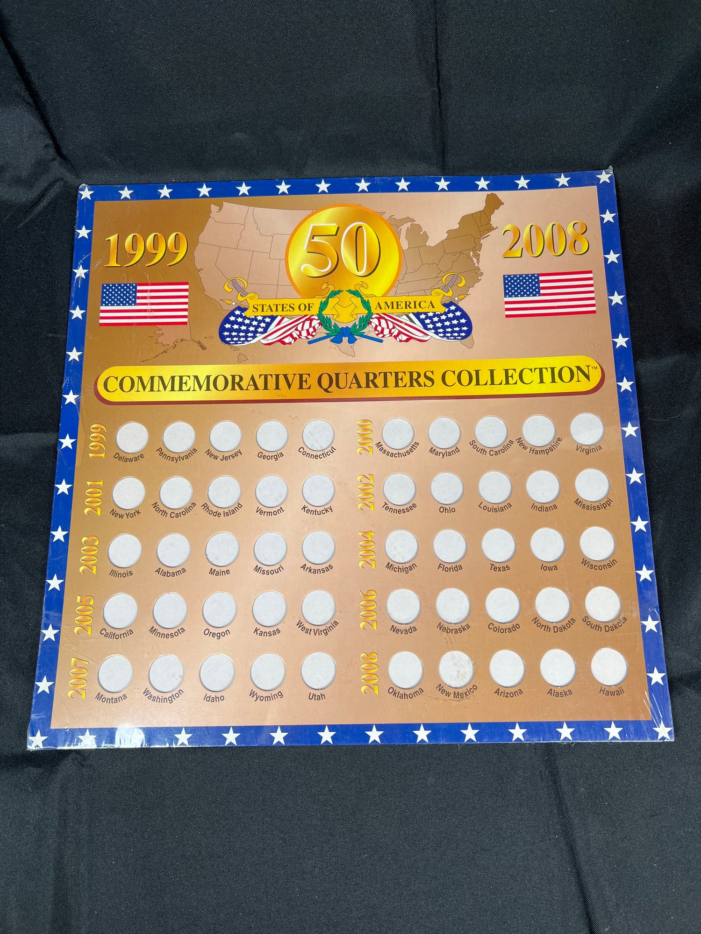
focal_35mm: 26
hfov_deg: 53.1
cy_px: 467
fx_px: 702
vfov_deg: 67.3
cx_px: 350
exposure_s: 1/120
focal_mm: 5.7
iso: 32
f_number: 1.5
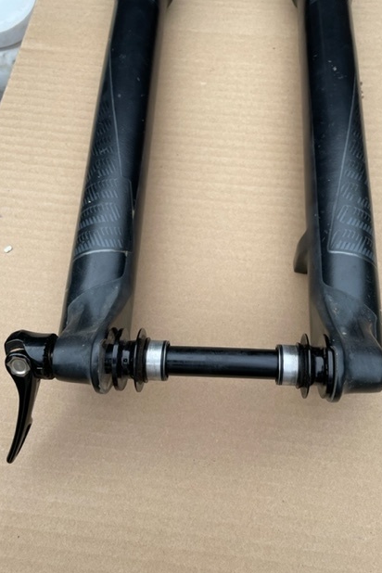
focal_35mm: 28
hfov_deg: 46.3
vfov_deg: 65.5
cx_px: 215
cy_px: 295
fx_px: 446
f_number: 1.6
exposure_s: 1/121
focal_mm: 4.2
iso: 100
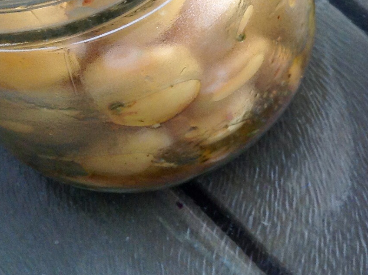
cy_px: 54
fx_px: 1072
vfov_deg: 14.5
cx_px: 485
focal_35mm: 101
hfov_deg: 18.1
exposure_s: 1/24
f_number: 2.4
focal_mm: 3.3
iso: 32
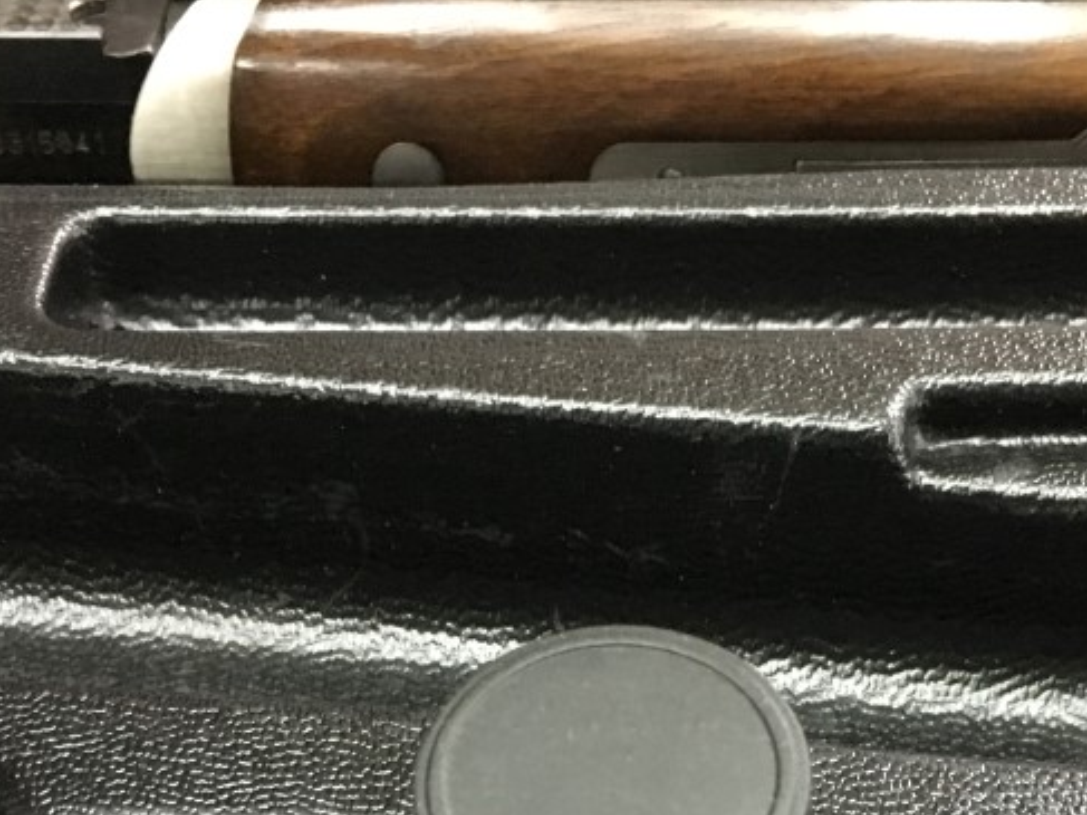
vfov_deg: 22.9
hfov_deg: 31.6
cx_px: 652
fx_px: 1915
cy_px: 853
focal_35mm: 61
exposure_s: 1/17
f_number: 2.2
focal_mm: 4.15
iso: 320
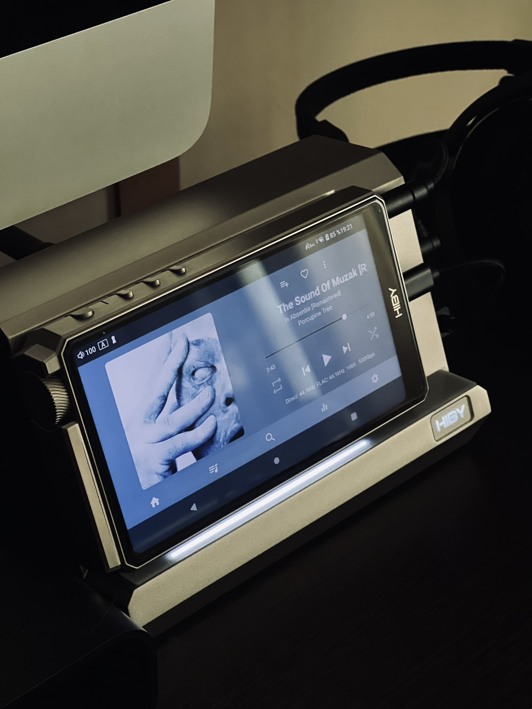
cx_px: 266
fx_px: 1578
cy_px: 354
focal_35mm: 77
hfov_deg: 19.1
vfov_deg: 25.3
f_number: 2.8
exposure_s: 1/24
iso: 400
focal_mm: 9
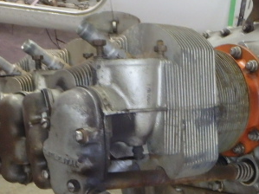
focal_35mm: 60
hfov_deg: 31.4
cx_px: 207
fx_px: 449
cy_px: 169
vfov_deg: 23.8
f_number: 3.9
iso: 800
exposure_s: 1/10
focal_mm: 5
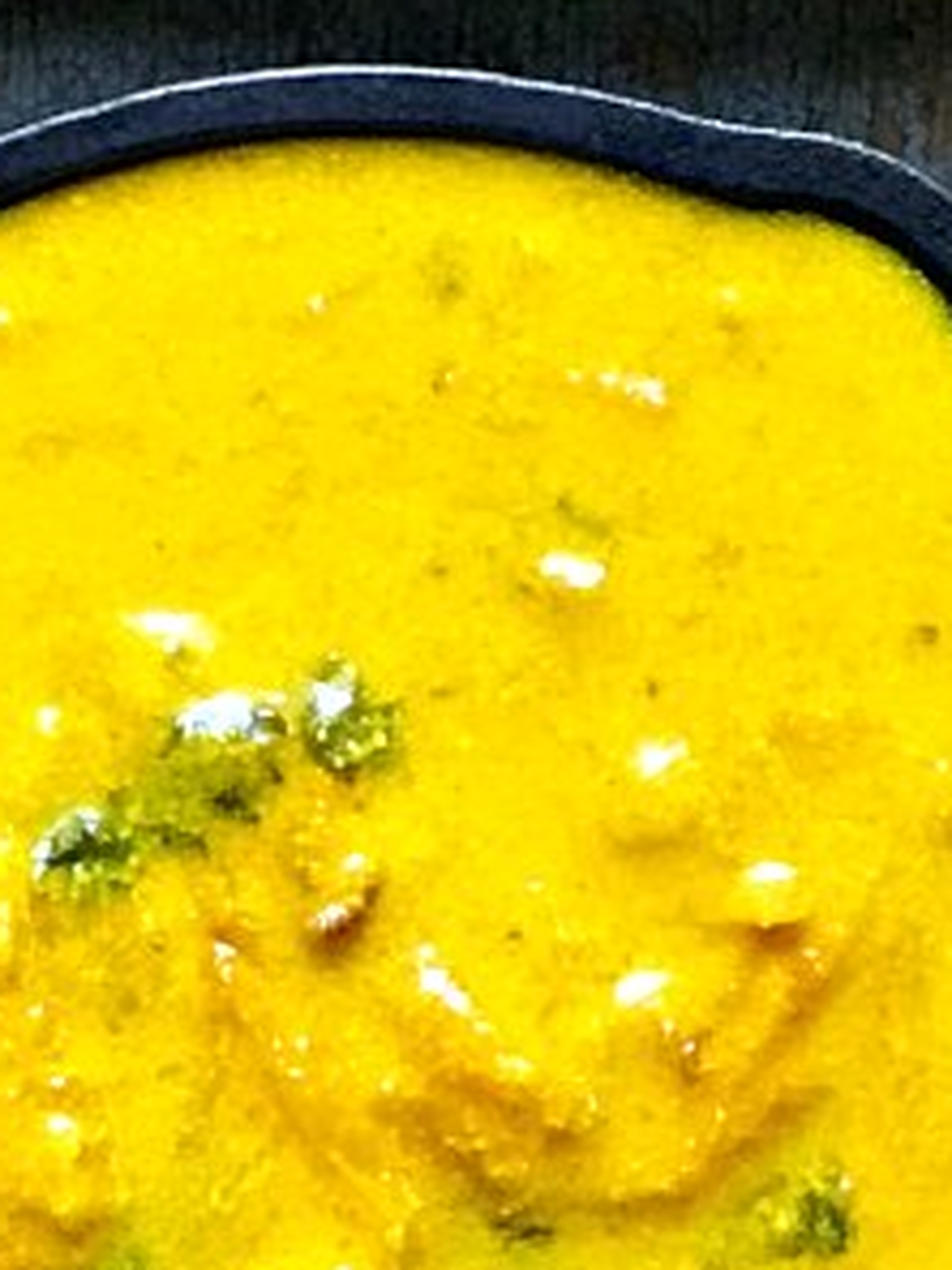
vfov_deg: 6.3
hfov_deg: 4.8
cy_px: -1171
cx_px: 660
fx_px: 11294
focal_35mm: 308
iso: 100
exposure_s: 1/50
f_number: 2.8
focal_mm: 6.6
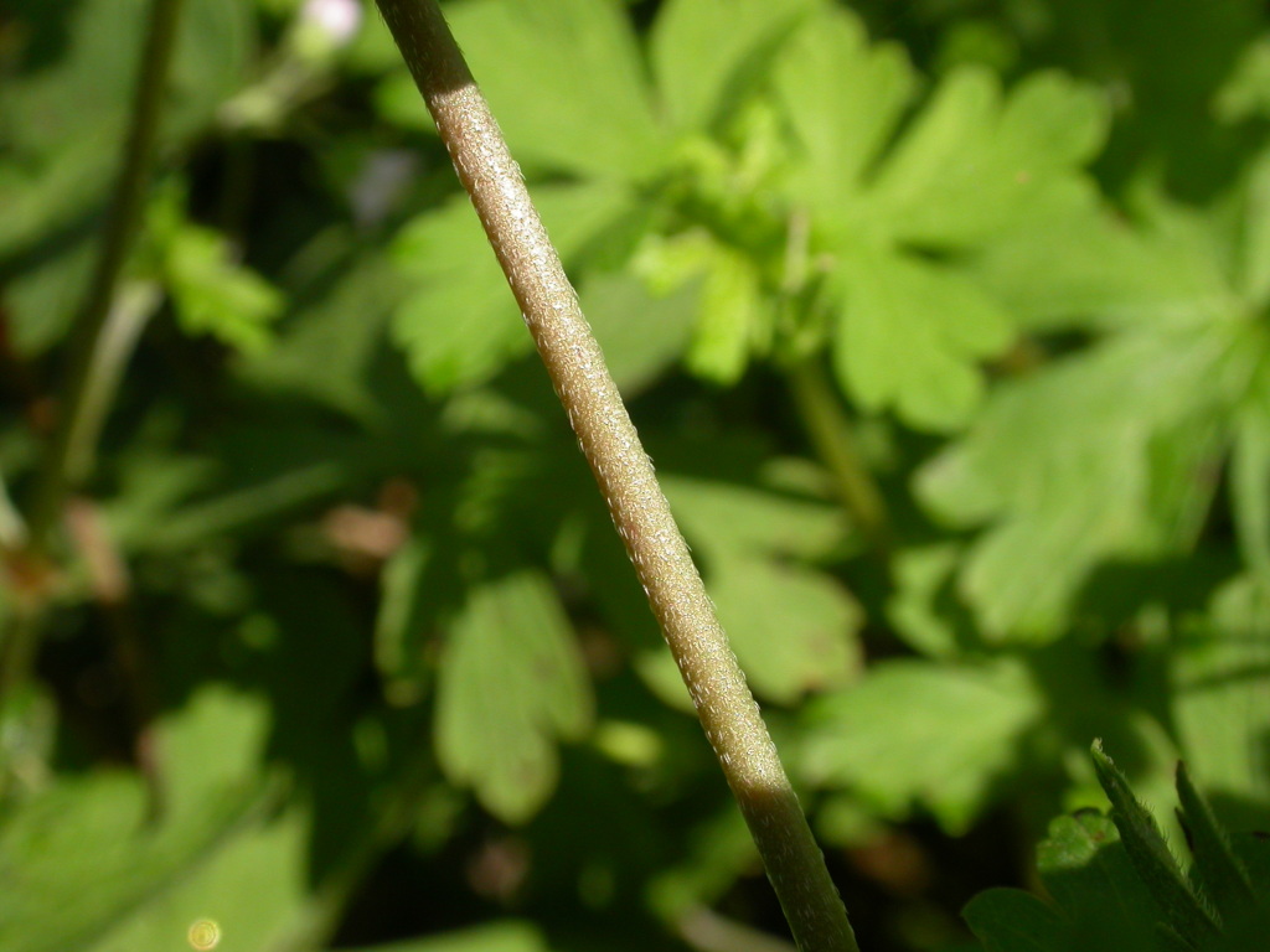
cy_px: 476
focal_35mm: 111
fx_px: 4072
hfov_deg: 17.7
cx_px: 635
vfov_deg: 13.3
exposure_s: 1/117
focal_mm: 23.1
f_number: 7.6
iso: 100
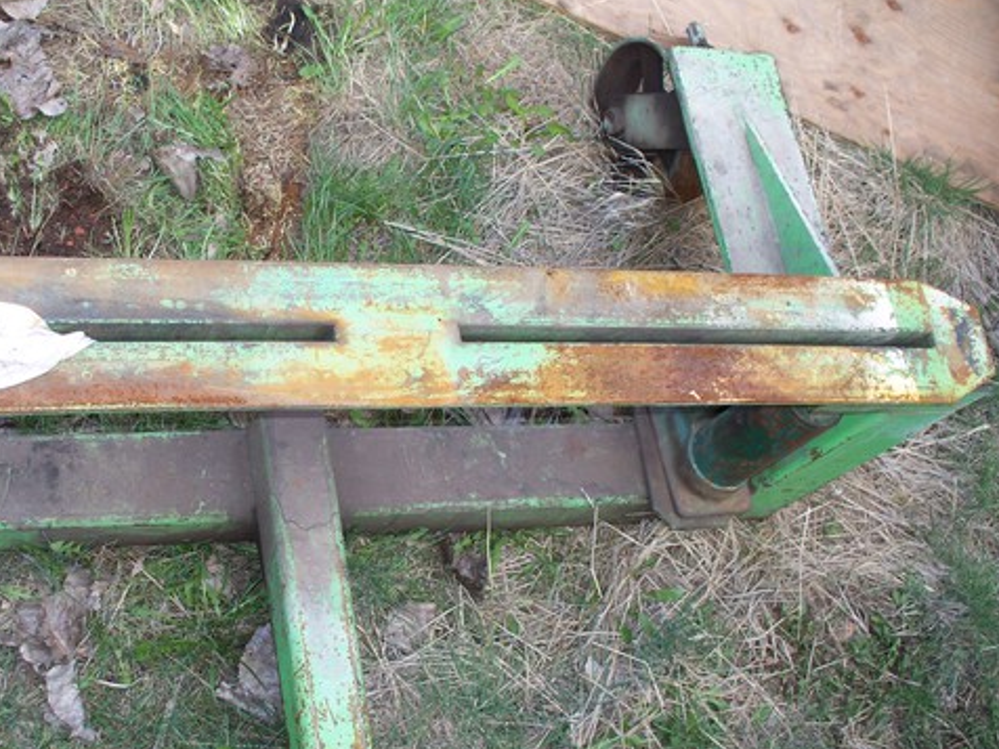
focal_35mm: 52
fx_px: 1501
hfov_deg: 36.4
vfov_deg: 28.0
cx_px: 327
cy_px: 415
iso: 64
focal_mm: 7.54
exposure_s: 1/125
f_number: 2.8
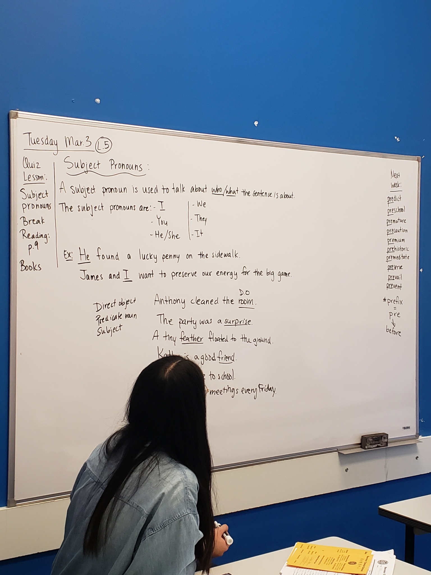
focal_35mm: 26
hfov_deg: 53.1
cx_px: 216
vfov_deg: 67.3
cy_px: 288
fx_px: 432
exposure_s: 1/60
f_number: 2.4
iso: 250
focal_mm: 4.3
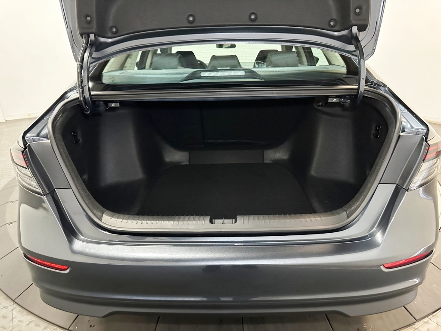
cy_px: 166
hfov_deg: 71.6
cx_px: 220
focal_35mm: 24
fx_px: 306
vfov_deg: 56.8
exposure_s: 1/30
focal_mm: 6.86
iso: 800
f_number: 1.78
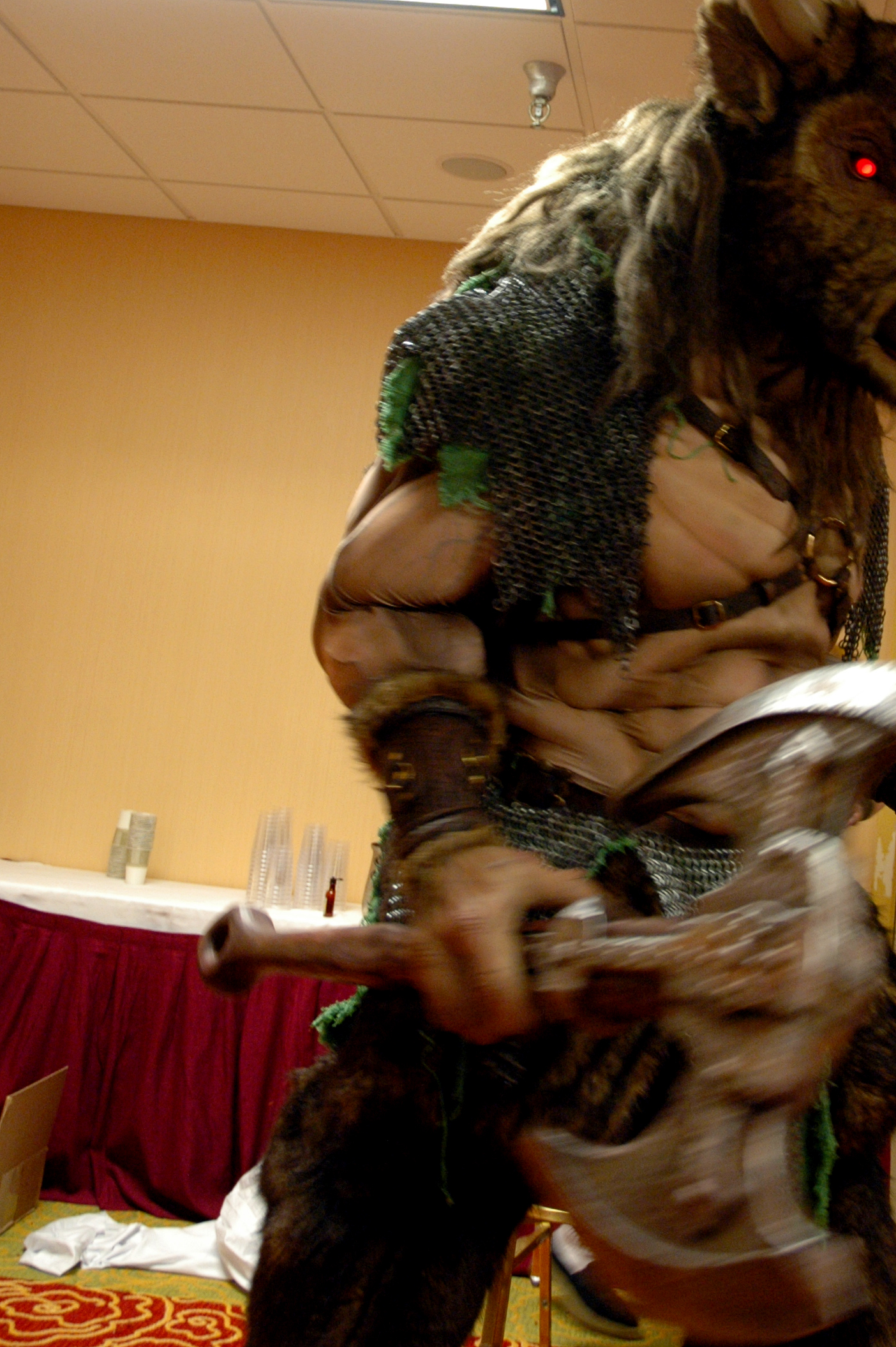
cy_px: 414
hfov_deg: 28.3
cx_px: 634
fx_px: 1758
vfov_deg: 41.2
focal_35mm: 47
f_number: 3.8
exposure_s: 1/30
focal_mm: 22
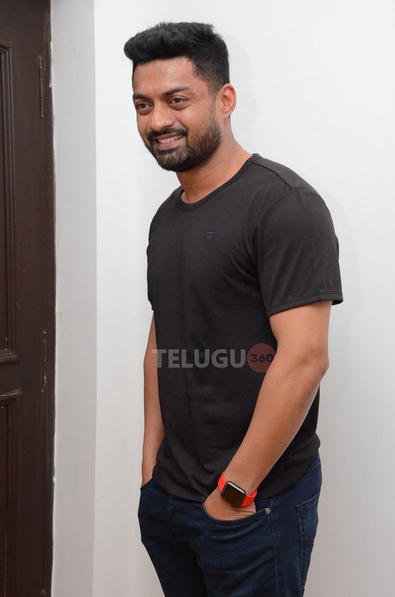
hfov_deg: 20.1
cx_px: 198
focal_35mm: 68
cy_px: 298
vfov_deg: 29.9
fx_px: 1116
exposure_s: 1/125
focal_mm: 45
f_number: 8
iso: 2500
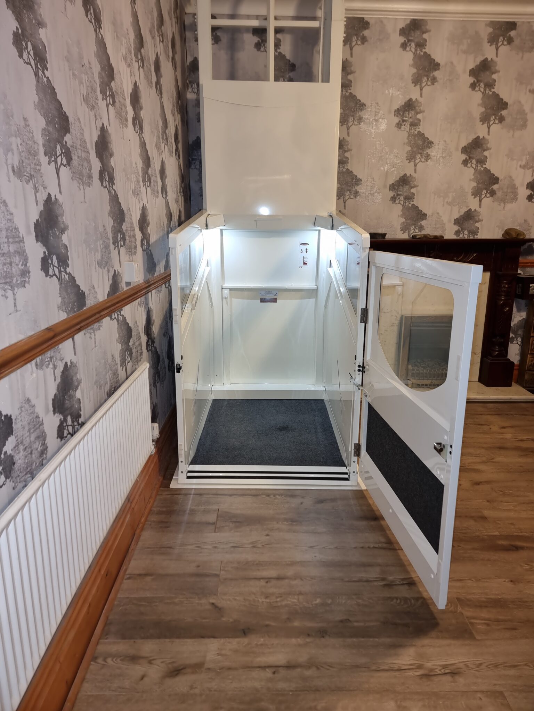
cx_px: 267
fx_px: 494
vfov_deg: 71.6
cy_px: 356
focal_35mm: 24
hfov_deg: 56.8
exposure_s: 1/25
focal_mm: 6.7
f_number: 1.8
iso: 274
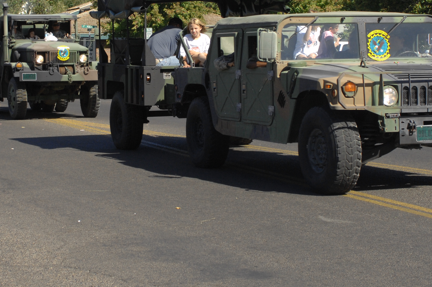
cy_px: 77
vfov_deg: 13.3
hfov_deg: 20.0
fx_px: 1222
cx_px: 141
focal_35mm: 102
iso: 250
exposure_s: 1/500
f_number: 7.1
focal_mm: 32
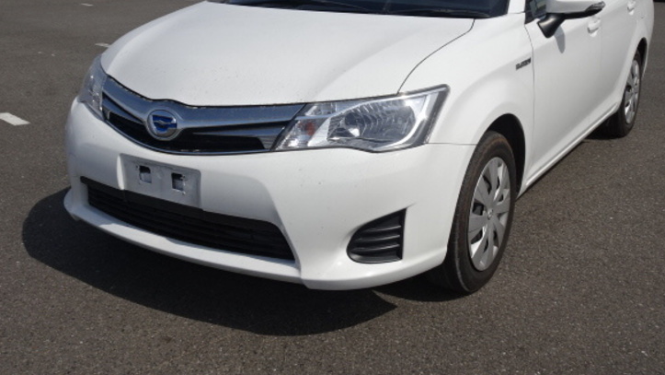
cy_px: 106
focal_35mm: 41
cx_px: 346
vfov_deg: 28.7
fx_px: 723
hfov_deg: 49.4
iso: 80
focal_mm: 5.79
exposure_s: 1/1600
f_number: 4
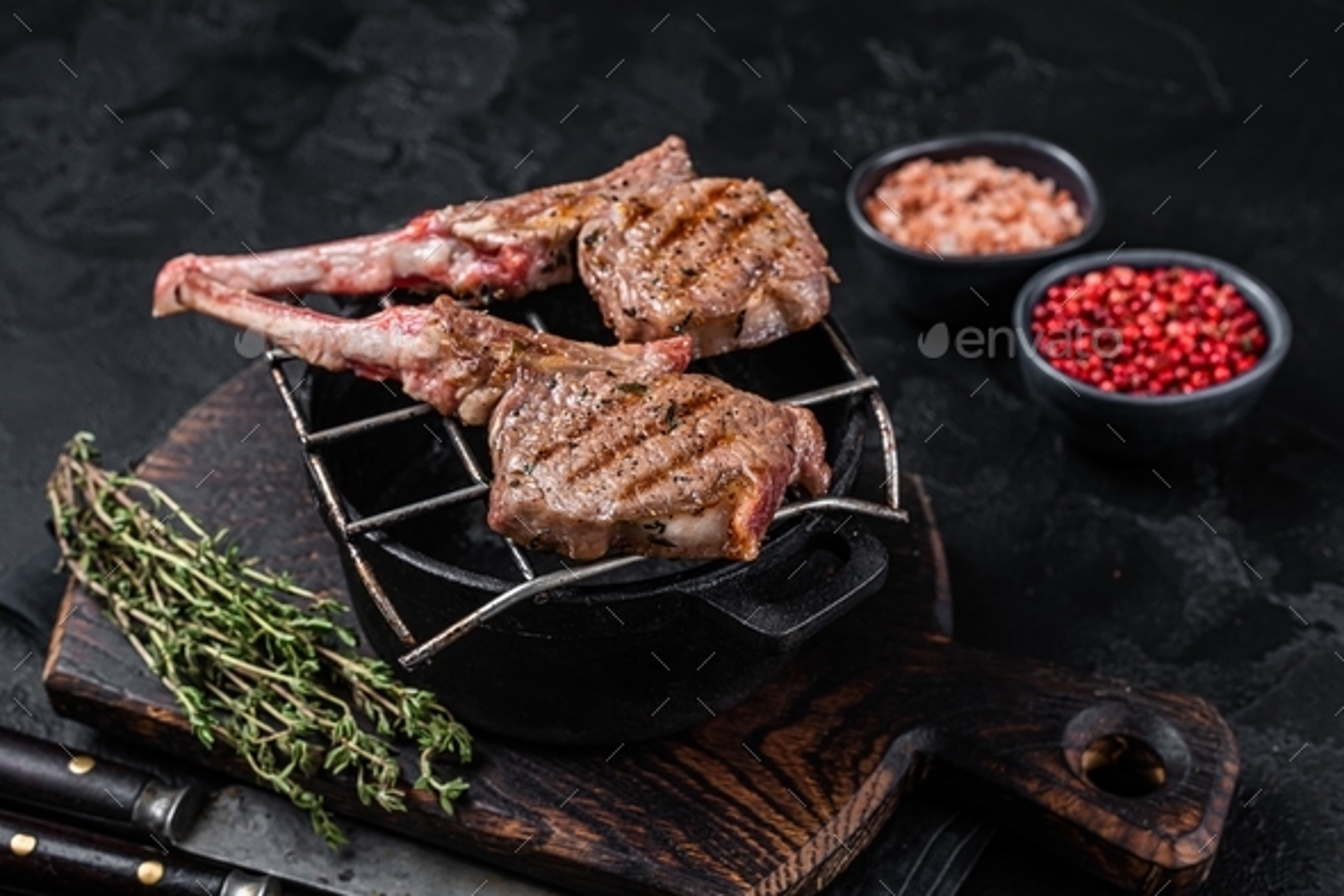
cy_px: 448
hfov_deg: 39.6
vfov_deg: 27.0
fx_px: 1866
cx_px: 672
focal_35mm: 50
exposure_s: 1/125
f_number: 9
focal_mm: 50
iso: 200
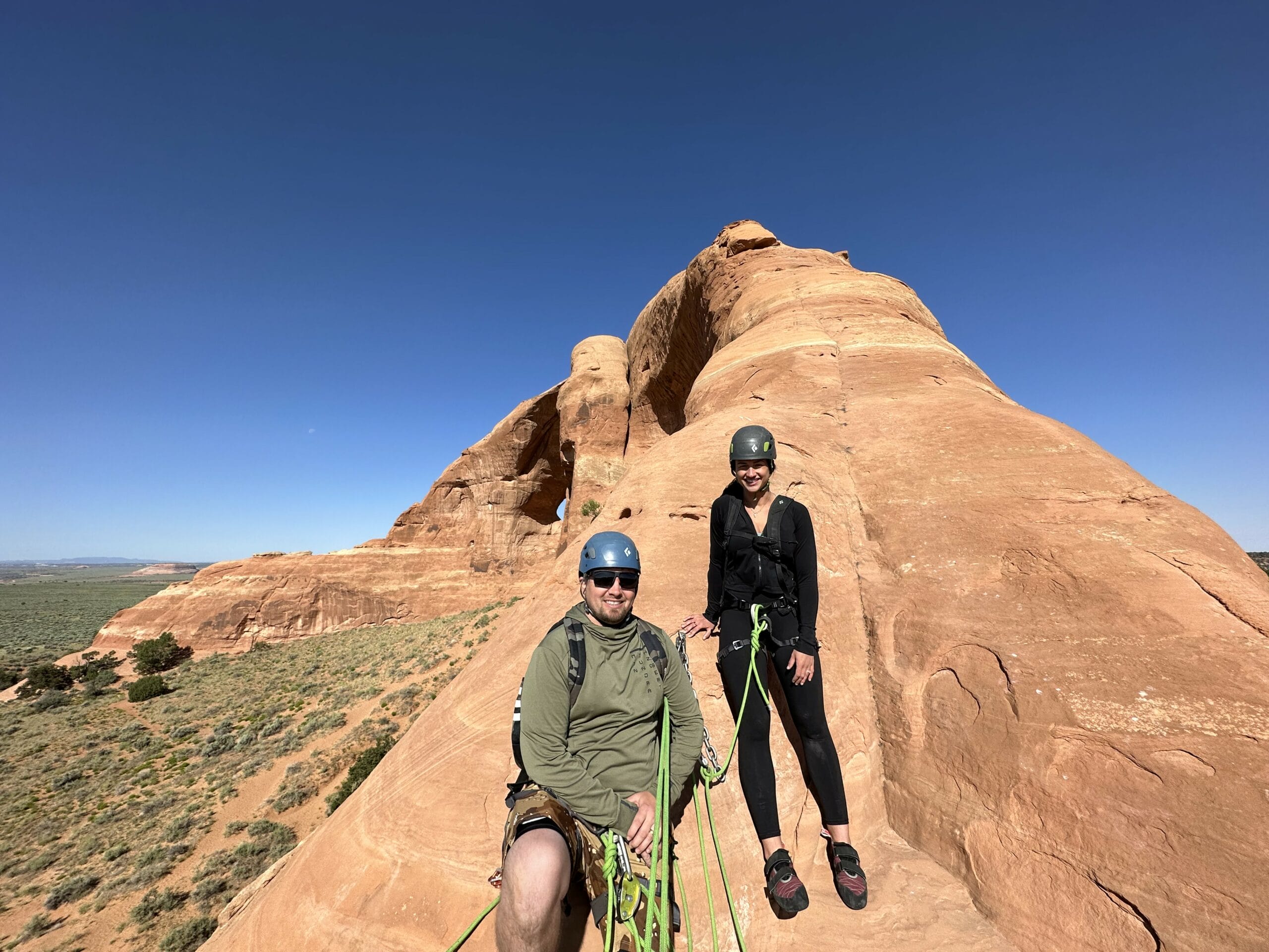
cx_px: 634
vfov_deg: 85.7
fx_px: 513
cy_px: 476
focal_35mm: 14
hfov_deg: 102.1
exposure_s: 1/2353
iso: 50
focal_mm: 2.22
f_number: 2.2
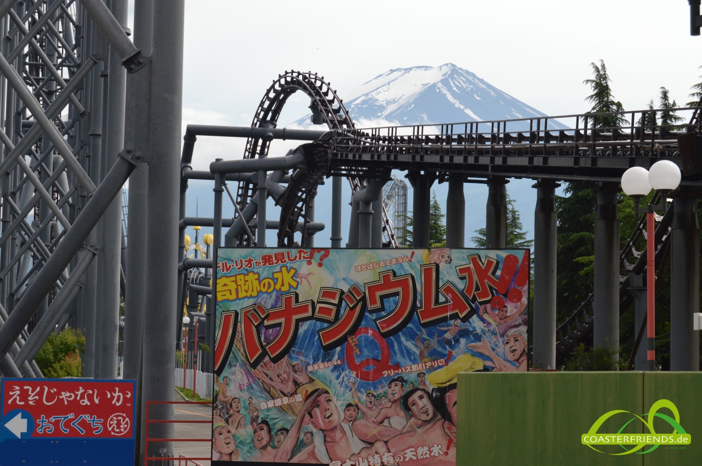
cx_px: 351
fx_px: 1607
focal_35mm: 82
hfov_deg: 24.6
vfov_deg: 16.5
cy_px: 233
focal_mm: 55
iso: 800
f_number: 11
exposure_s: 1/1000
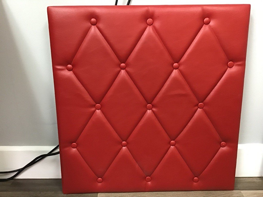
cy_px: 98
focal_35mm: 31
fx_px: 236
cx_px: 132
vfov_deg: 45.4
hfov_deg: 58.4
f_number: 2.4
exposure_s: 1/15
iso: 200
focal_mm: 3.3
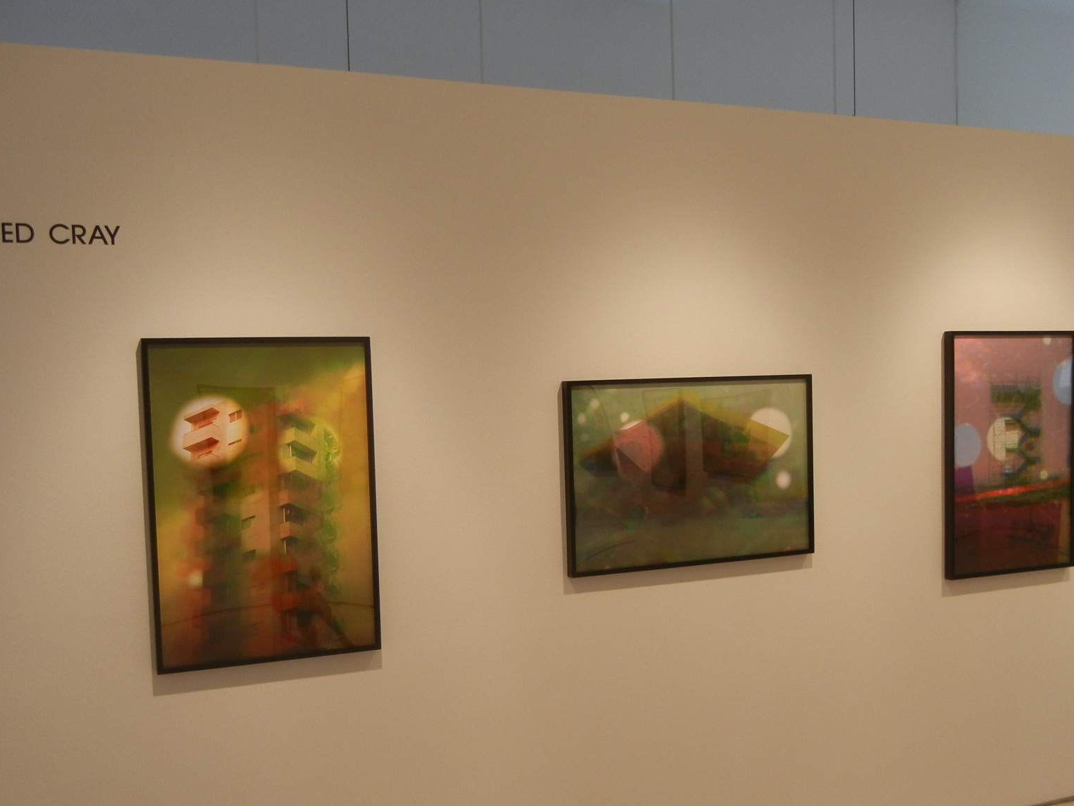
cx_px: 634
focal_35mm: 40
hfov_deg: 46.6
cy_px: 467
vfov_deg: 35.9
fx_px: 1241
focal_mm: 5.4
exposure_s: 1/47.6
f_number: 3.5
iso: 160
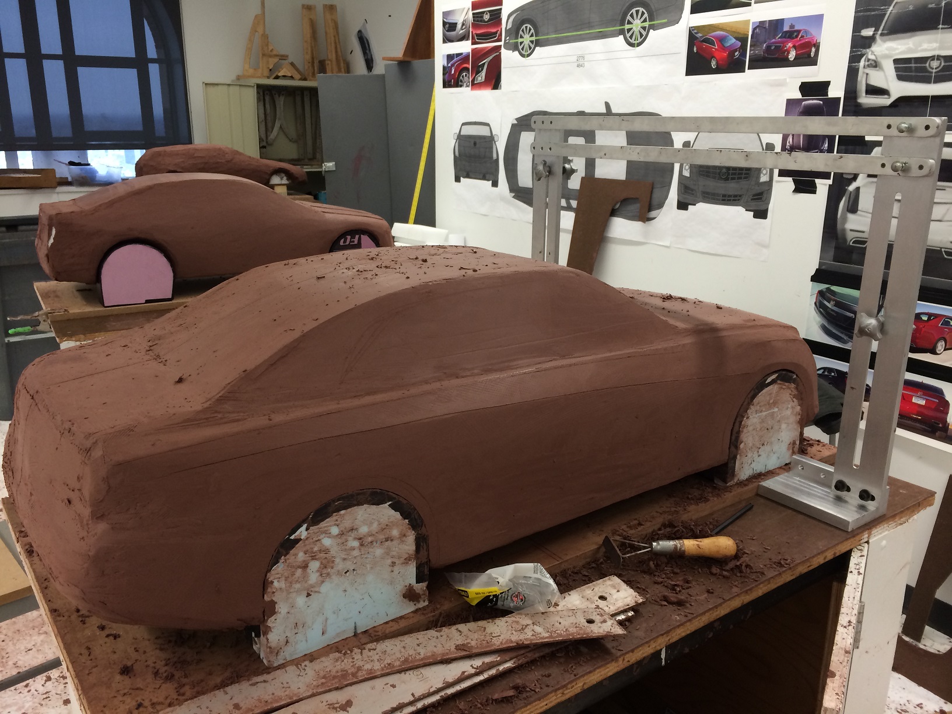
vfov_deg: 46.8
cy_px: 357
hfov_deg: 60.0
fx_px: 825
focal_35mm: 30
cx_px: 476
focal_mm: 4.12
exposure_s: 1/30
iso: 40
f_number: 2.2
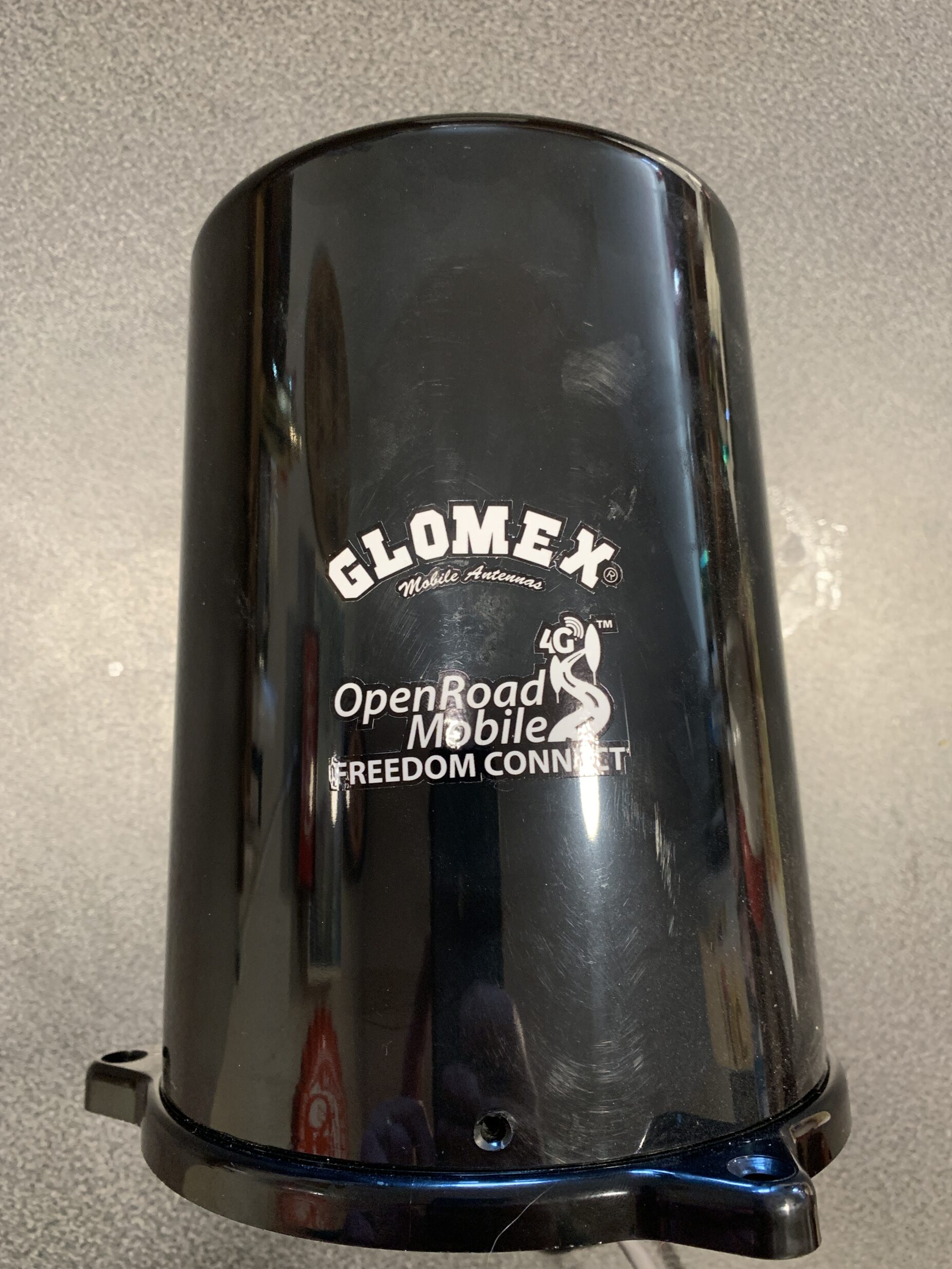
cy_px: 645
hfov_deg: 51.4
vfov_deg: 65.3
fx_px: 990
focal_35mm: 27
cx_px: 469
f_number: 1.8
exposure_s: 1/60
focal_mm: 4.25
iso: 320
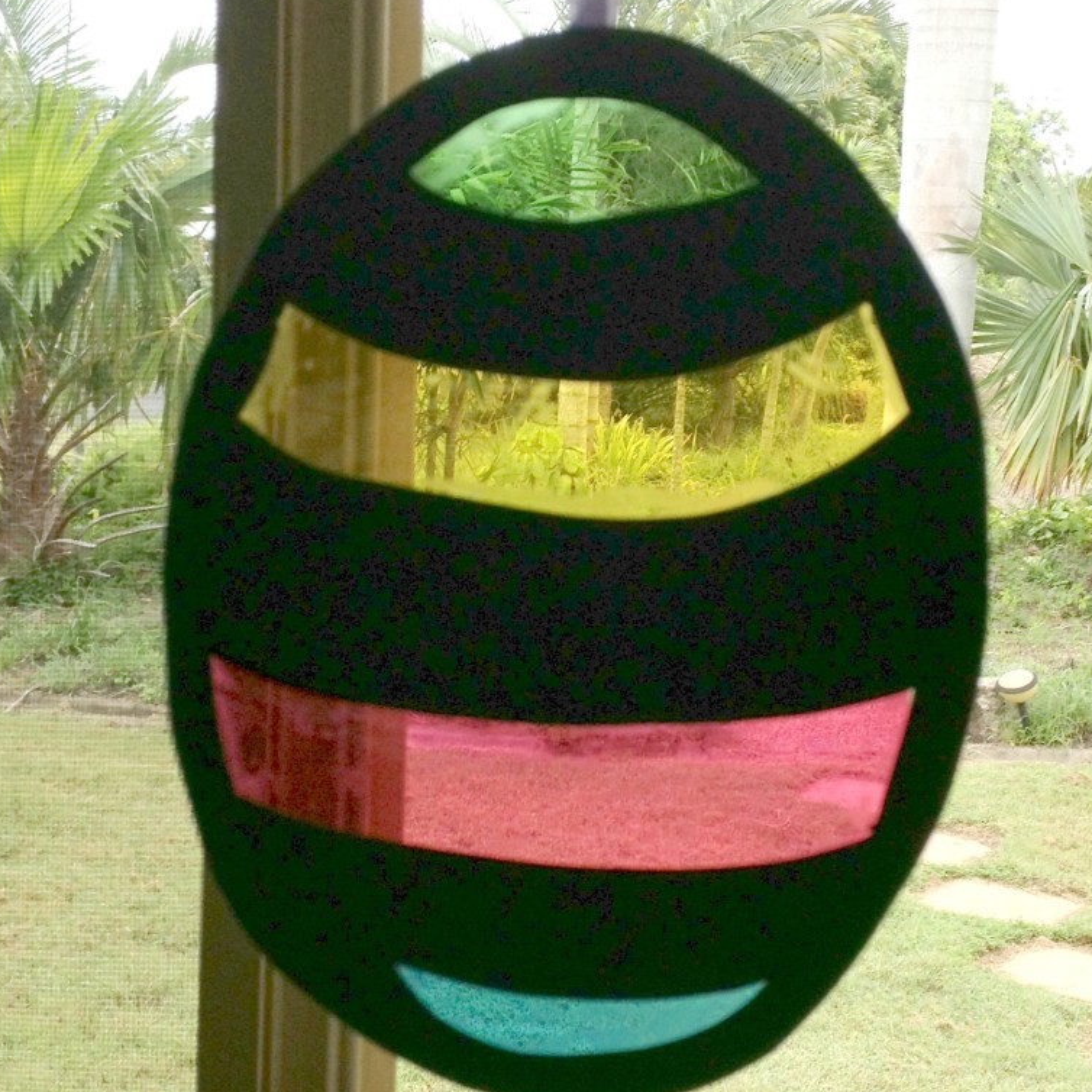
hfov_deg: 40.0
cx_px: 547
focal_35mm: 42
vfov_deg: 40.0
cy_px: 547
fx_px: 1499
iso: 50
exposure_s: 1/290
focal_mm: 4.28
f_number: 2.4
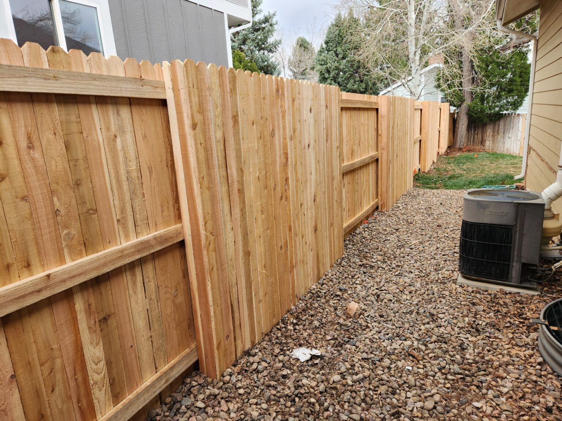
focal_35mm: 23
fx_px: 373
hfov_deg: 73.9
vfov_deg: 58.9
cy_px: 210
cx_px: 281
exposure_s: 1/180
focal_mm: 5.4
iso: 40
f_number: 1.8
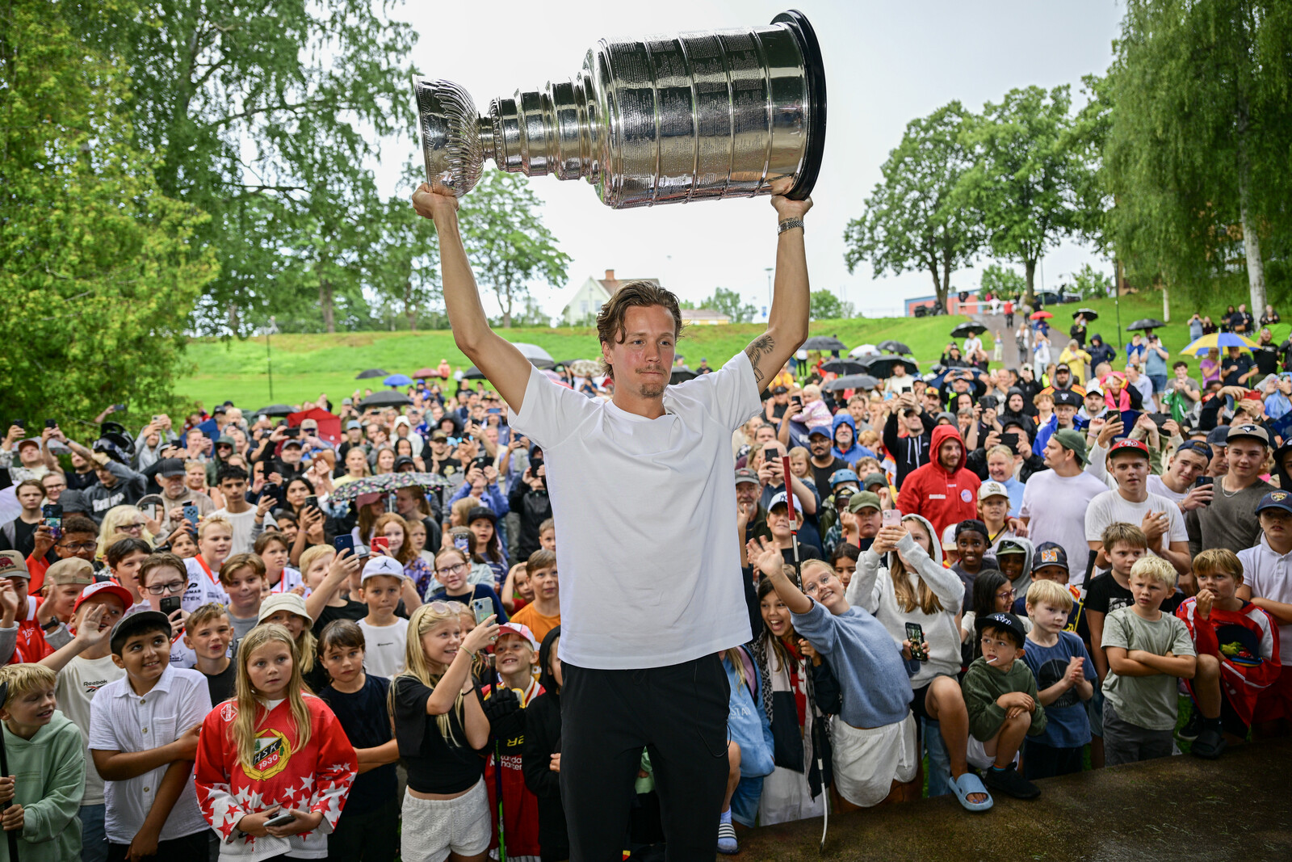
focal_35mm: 24
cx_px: 646
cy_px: 431
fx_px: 861
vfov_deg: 53.1
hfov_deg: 73.7
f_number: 2.8
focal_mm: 24
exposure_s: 1/160
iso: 160
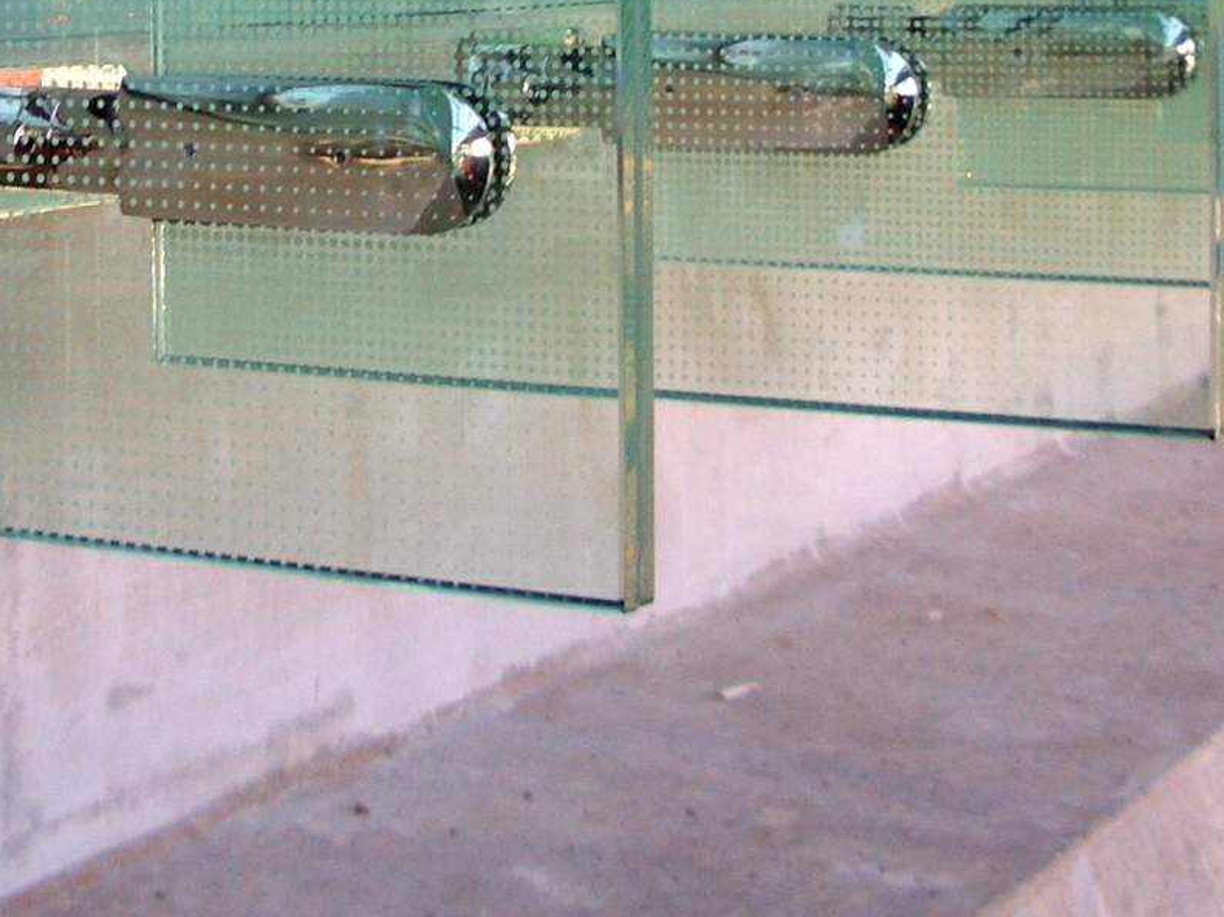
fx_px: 3005
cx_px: 320
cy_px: -119
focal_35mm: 85
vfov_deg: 16.8
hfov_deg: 22.8
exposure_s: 1/125
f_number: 2.6
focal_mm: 5.8
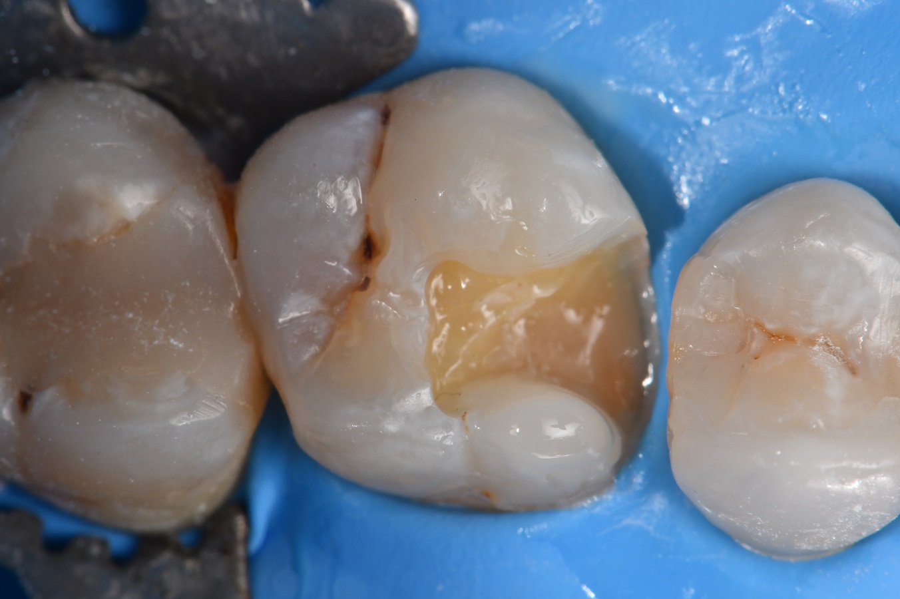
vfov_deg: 8.7
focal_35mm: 157
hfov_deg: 13.1
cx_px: 450
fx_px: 3923
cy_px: 300
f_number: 32
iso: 200
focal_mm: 105
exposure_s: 1/160
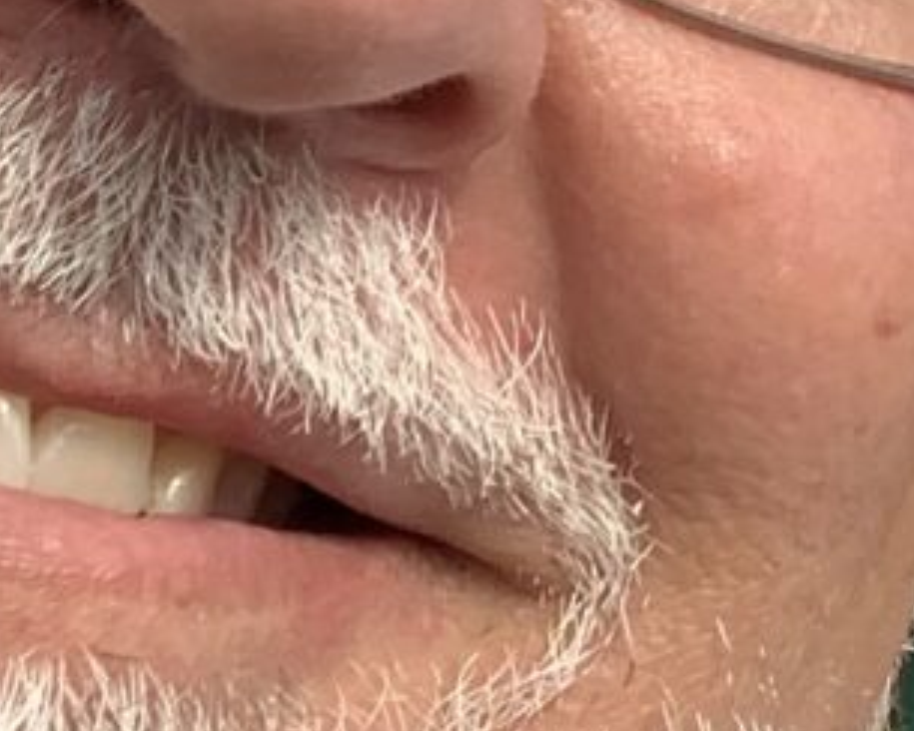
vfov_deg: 7.2
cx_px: 1405
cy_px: -593
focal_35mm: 210
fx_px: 5681
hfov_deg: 9.0
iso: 16
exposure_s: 1/416
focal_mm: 2.87
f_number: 2.2
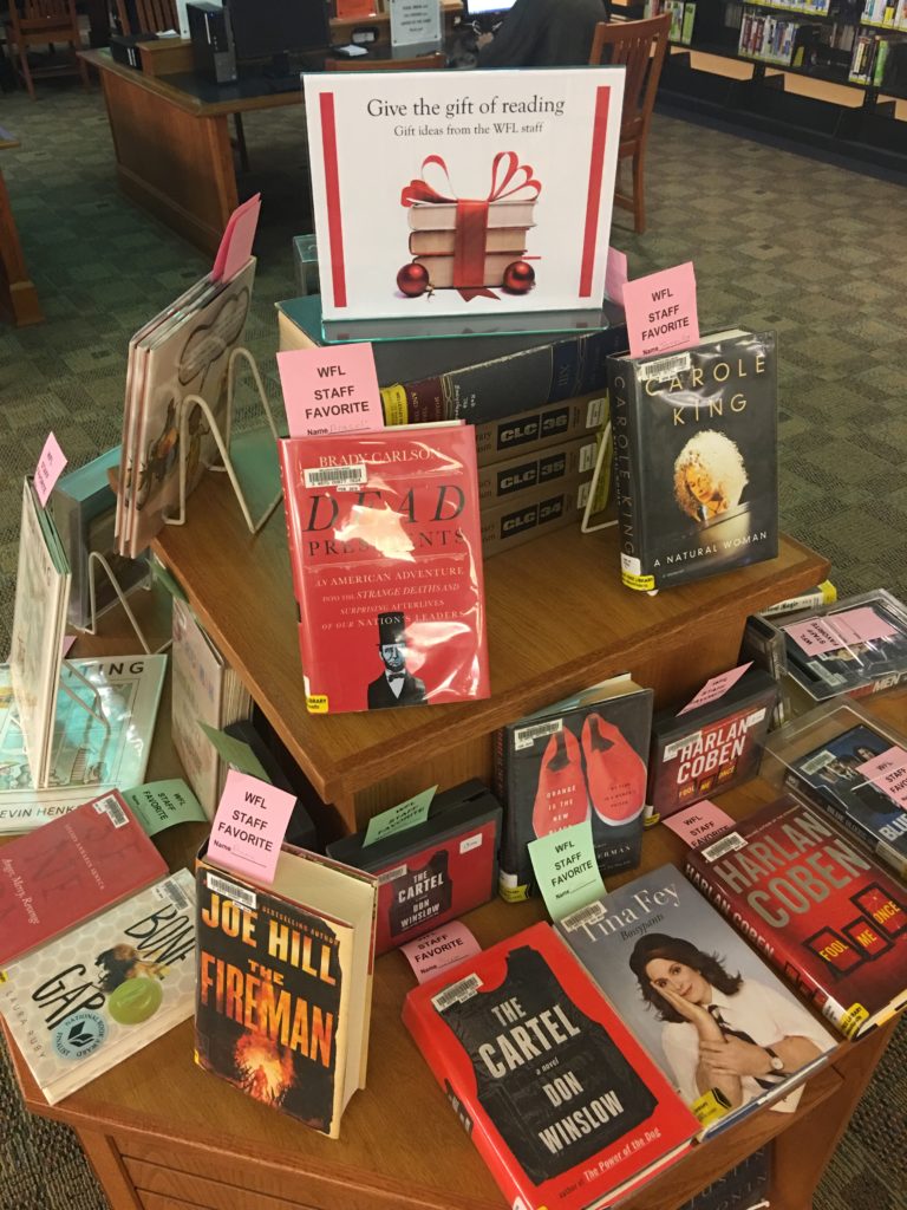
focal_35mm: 29
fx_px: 1013
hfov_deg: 48.2
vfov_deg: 61.7
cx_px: 454
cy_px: 605
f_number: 2.2
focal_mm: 4.15
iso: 80
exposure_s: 1/15
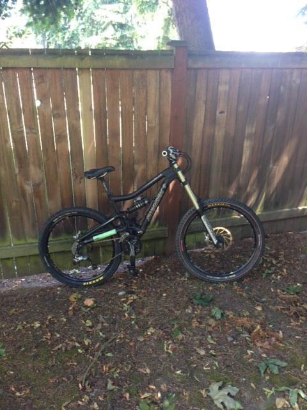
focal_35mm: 33
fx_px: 390
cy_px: 205
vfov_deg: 55.4
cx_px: 154
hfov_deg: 42.9
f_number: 2.4
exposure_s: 1/20
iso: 64
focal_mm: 4.12
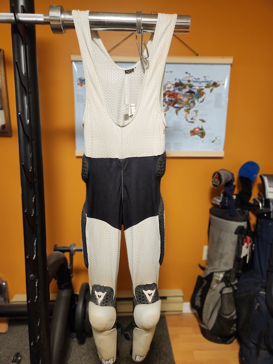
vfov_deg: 73.9
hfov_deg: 58.9
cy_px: 182
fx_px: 242
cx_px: 136
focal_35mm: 23
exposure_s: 1/60
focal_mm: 5.4
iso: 400
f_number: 1.8
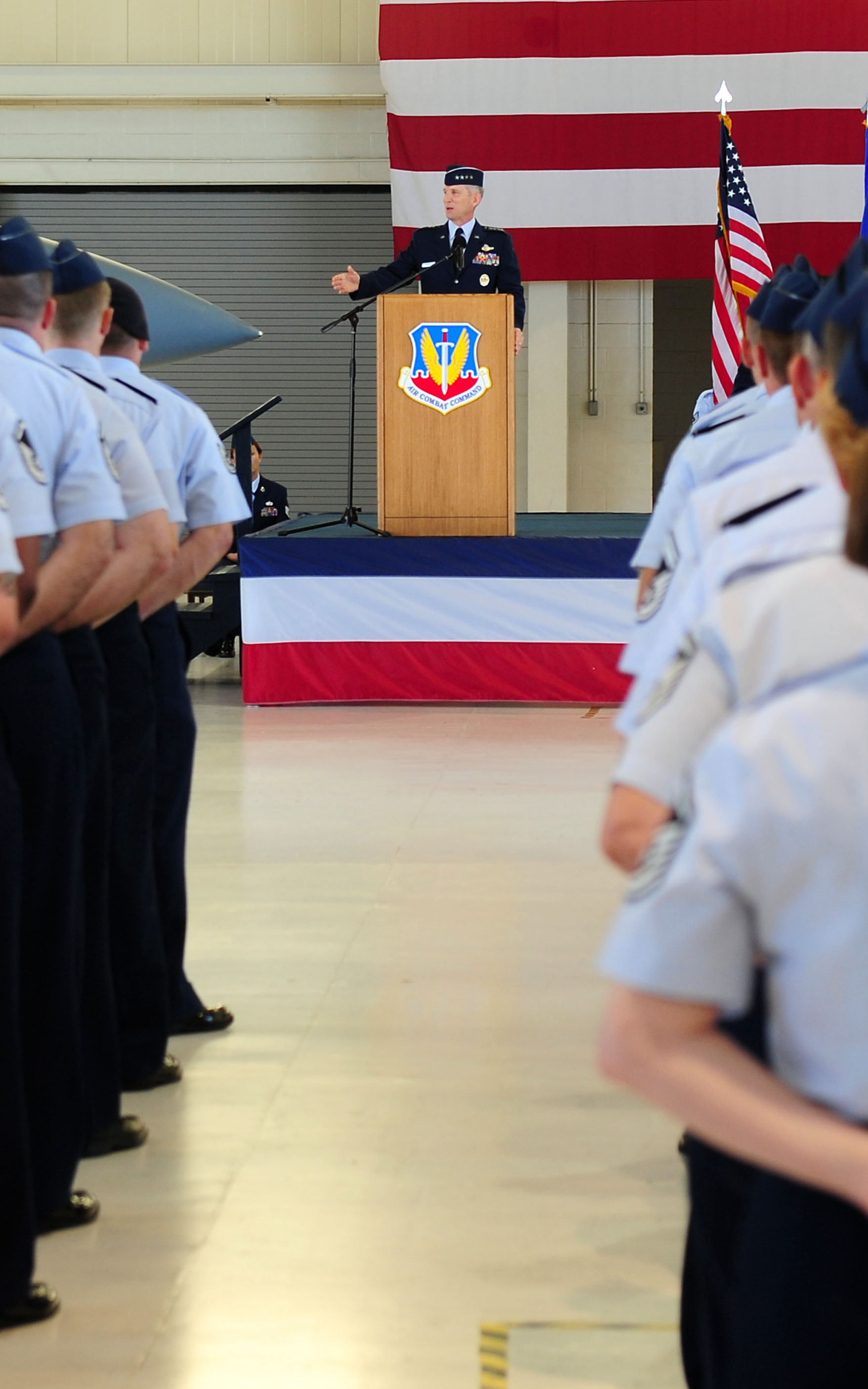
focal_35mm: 108
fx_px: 4088
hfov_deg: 12.1
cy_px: 692
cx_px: 336
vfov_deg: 19.3
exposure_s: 1/100
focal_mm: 70
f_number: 4
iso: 400
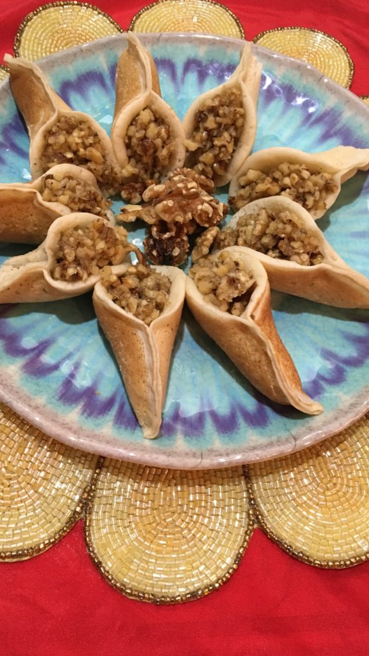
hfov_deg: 36.7
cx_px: 181
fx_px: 556
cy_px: 330
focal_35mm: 32
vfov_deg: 61.0
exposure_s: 1/30
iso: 125
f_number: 2.2
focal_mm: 4.15
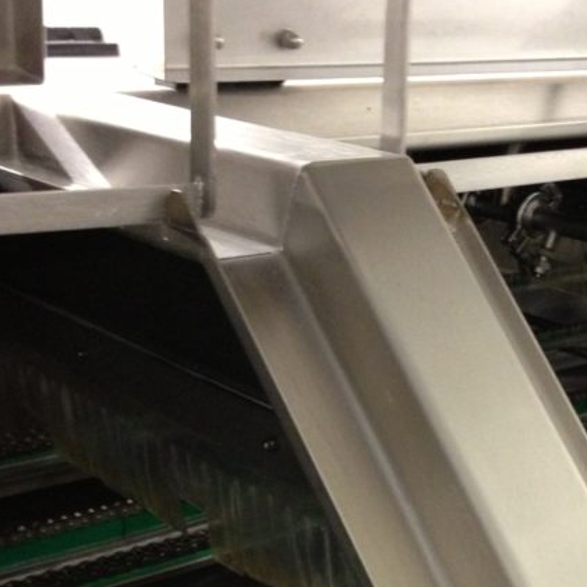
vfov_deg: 23.8
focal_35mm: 71
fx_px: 1362
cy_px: 496
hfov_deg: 24.1
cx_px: 434
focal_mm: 4.13
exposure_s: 1/20
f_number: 2.4
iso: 320
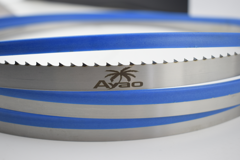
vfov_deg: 23.8
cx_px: 120
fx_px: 380
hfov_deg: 35.0
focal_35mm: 57
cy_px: 80
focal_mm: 38
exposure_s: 1/125
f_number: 5.6
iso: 400
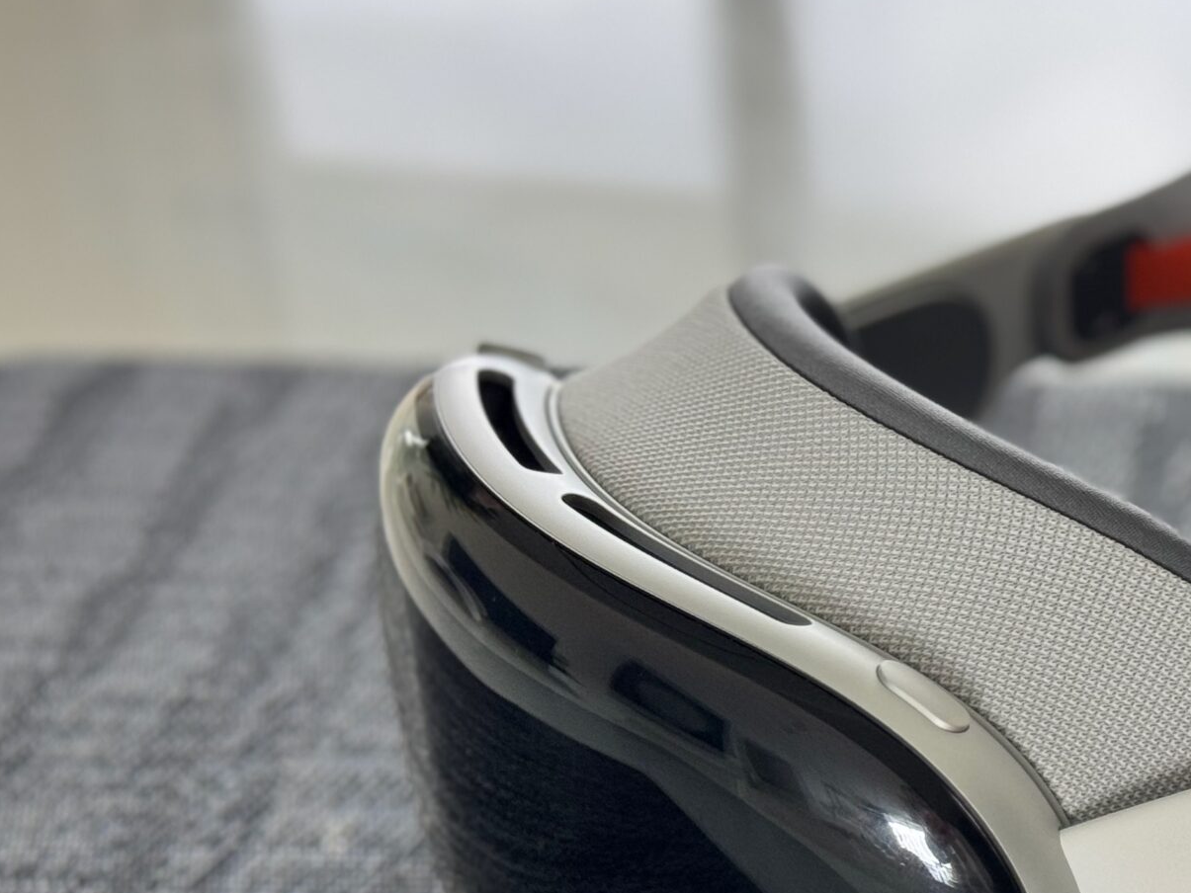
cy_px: 702
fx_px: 3510
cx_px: 1199
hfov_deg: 18.7
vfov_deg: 14.4
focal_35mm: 102
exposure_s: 1/61
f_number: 1.78
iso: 100
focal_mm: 6.86
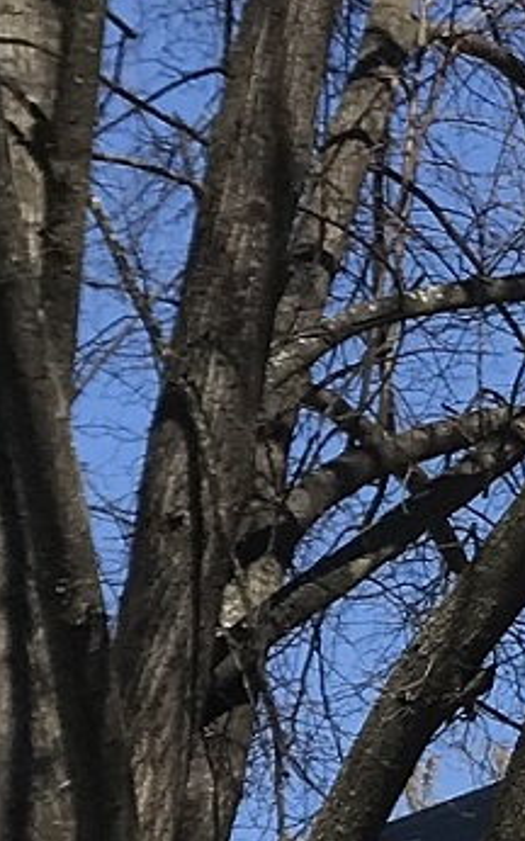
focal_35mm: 187
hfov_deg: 6.9
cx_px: 734
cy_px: 1274
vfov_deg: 10.8
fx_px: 4285
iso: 20
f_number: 1.8
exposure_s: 1/2994
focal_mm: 3.99
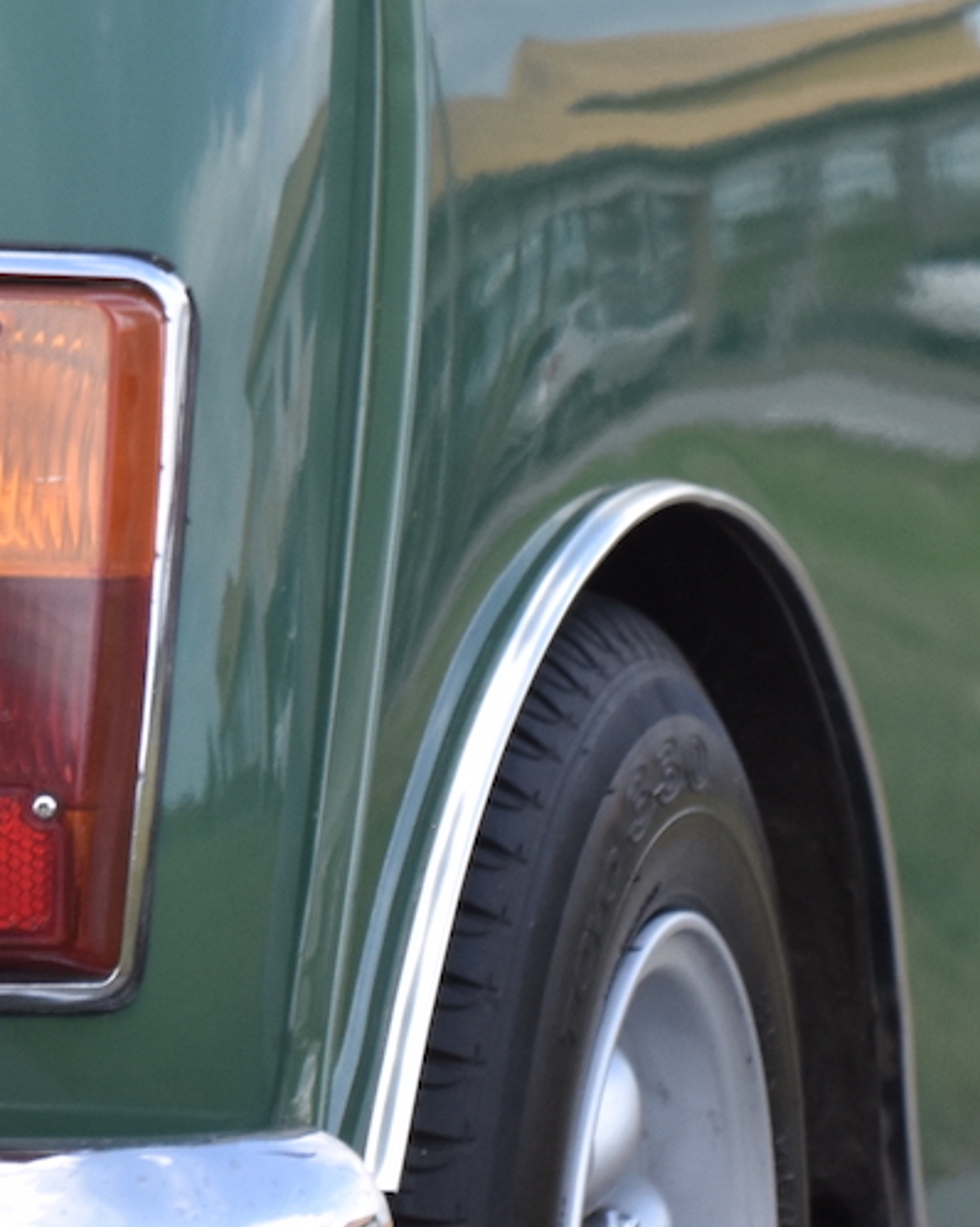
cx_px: 374
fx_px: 22565
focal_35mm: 622
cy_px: 597
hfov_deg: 2.5
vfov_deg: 3.1
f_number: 8
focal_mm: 110
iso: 450
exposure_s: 1/500
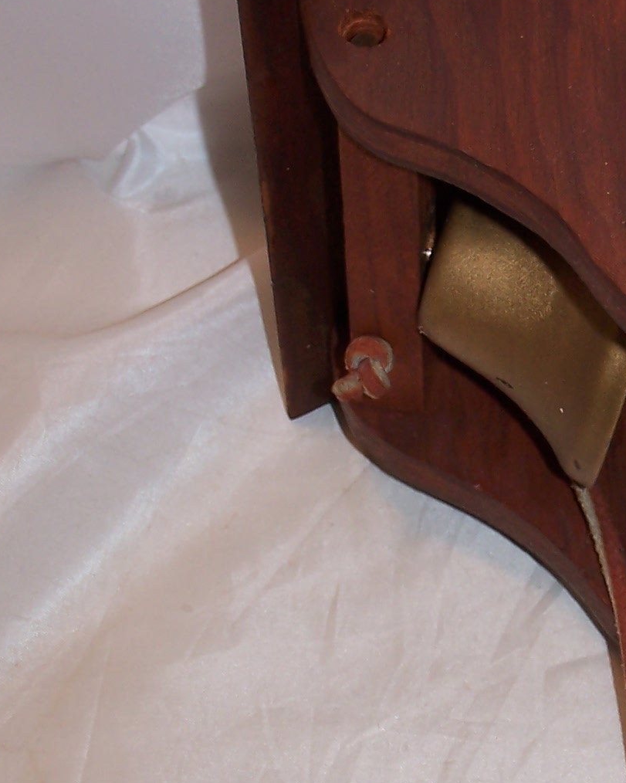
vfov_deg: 13.6
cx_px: 597
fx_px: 3289
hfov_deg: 10.8
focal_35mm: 142
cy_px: 459
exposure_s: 1/60
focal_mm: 10.7
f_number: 3.2
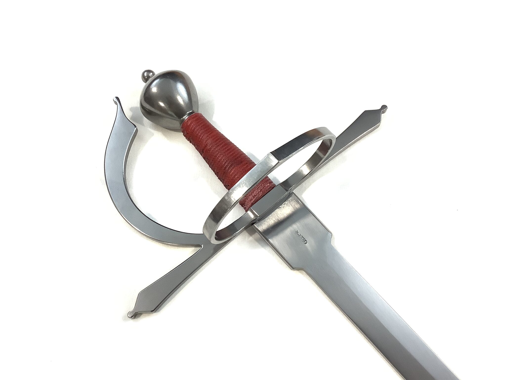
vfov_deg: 45.4
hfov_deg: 58.4
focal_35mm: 31
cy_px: 190
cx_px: 253
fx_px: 453
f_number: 2.4
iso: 200
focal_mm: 3.3
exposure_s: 1/60
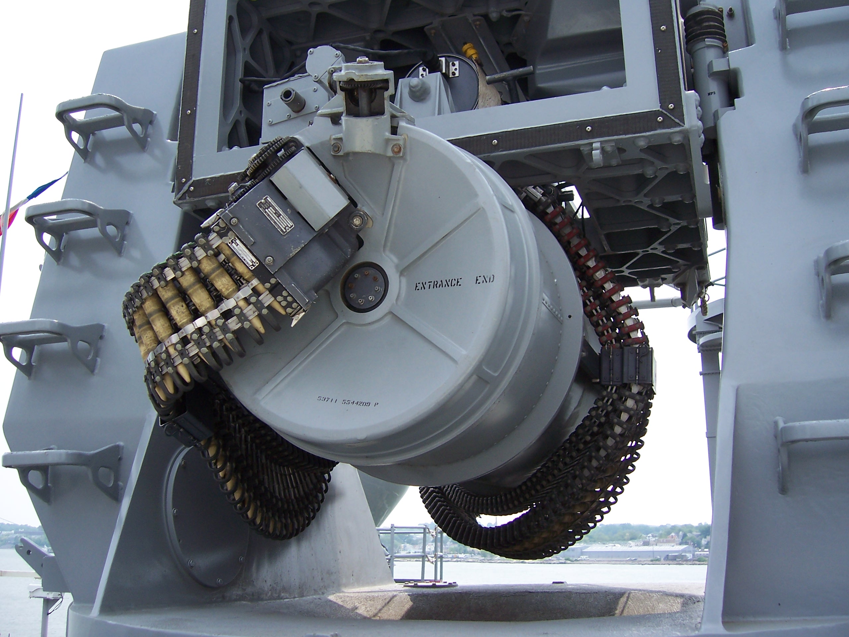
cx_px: 424
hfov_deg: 51.4
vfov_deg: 39.7
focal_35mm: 36
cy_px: 318
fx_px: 883
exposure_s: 1/750
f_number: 3
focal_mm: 6
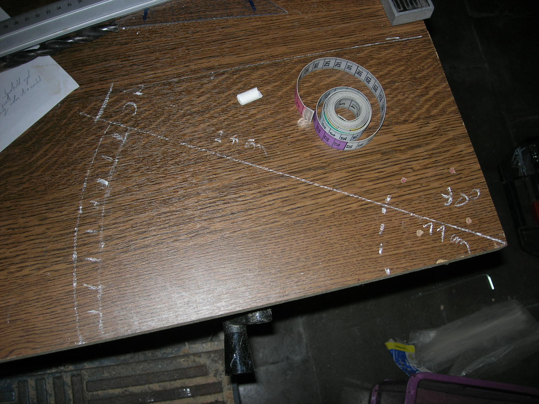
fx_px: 592
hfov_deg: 49.0
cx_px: 270
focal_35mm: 38
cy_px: 202
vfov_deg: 37.7
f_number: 2.8
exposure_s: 1/60.1
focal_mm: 7.8
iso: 64
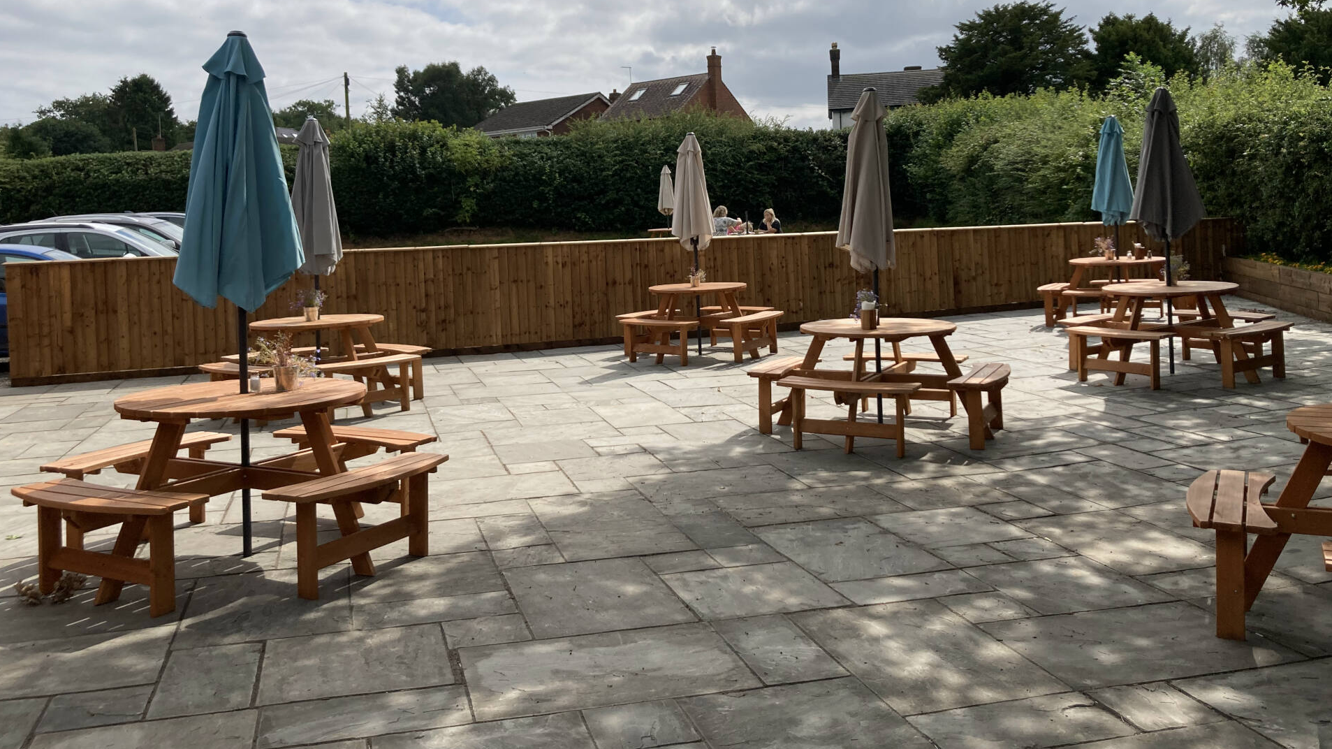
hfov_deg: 61.0
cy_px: 263
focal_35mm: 32
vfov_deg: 36.4
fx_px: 1130
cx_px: 673
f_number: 1.8
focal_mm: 3.99
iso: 20
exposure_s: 1/3472
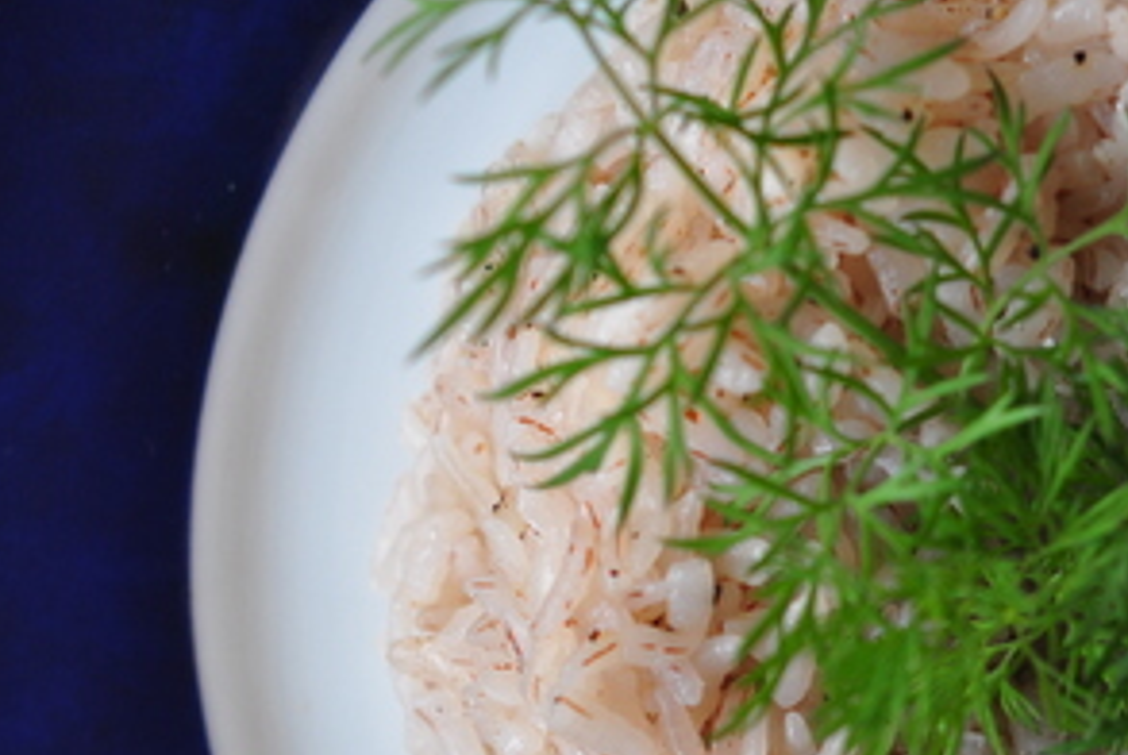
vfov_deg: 11.1
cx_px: 693
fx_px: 3858
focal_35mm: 123
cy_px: 553
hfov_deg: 16.6
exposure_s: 1/200
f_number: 3.5
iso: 320
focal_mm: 50
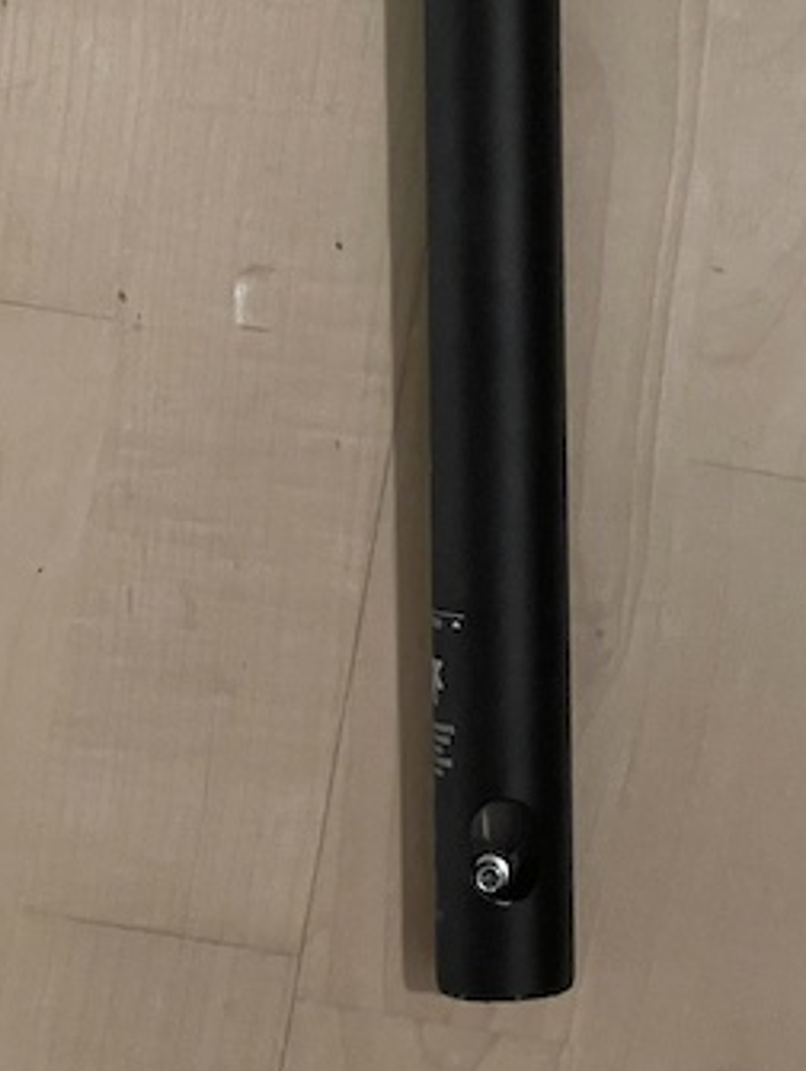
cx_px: 646
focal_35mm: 124
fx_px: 3842
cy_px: -61
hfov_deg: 11.9
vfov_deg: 15.5
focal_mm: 6
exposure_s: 1/40
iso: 800
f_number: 2
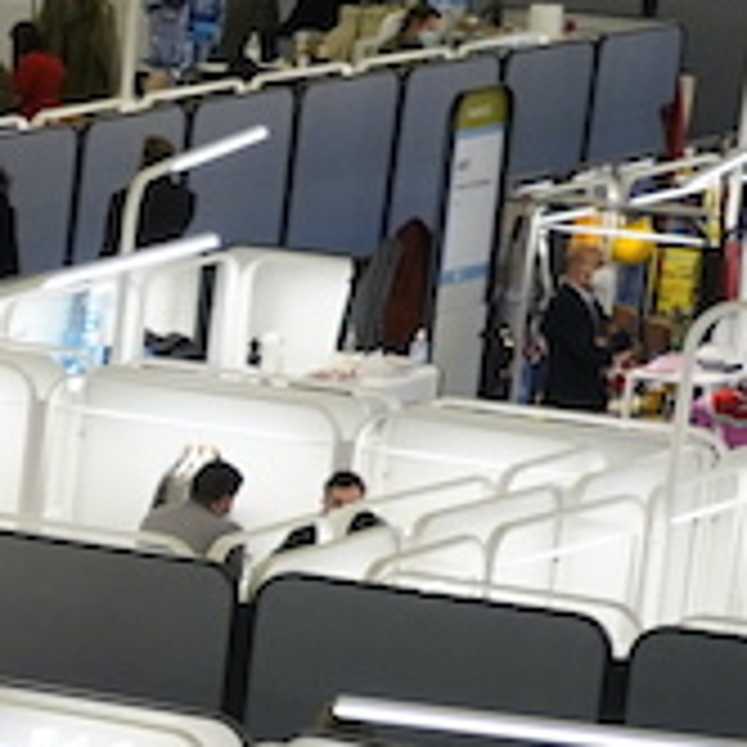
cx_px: -2178
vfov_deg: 6.7
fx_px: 6372
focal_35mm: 261
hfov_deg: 5.8
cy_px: 896
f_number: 4
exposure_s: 1/60
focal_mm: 34
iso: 800
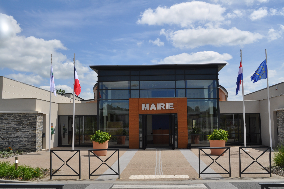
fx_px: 284
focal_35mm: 36
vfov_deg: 36.8
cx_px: 142
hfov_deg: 53.2
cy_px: 94
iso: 200
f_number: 16
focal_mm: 24
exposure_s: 1/200
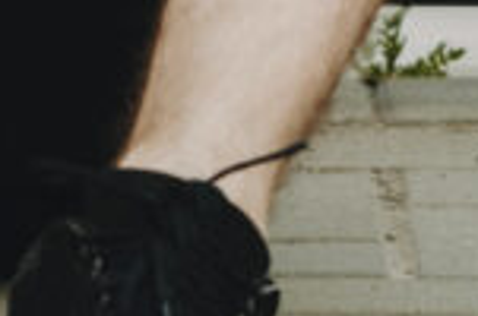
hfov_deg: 3.6
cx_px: 446
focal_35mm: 578
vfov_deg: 2.4
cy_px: -493
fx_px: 7658
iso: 400
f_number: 4
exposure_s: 1/125
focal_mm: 85
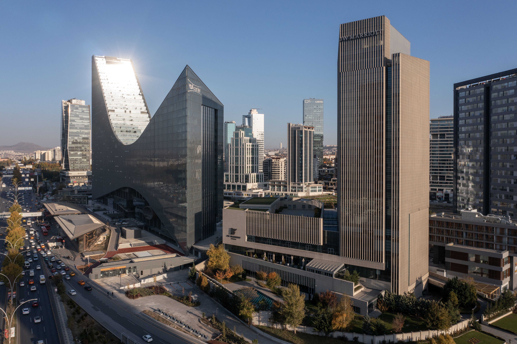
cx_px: 258
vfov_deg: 46.4
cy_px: 172
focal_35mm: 28
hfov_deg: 65.5
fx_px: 402
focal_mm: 10.26
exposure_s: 1/500
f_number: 6.3
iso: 100
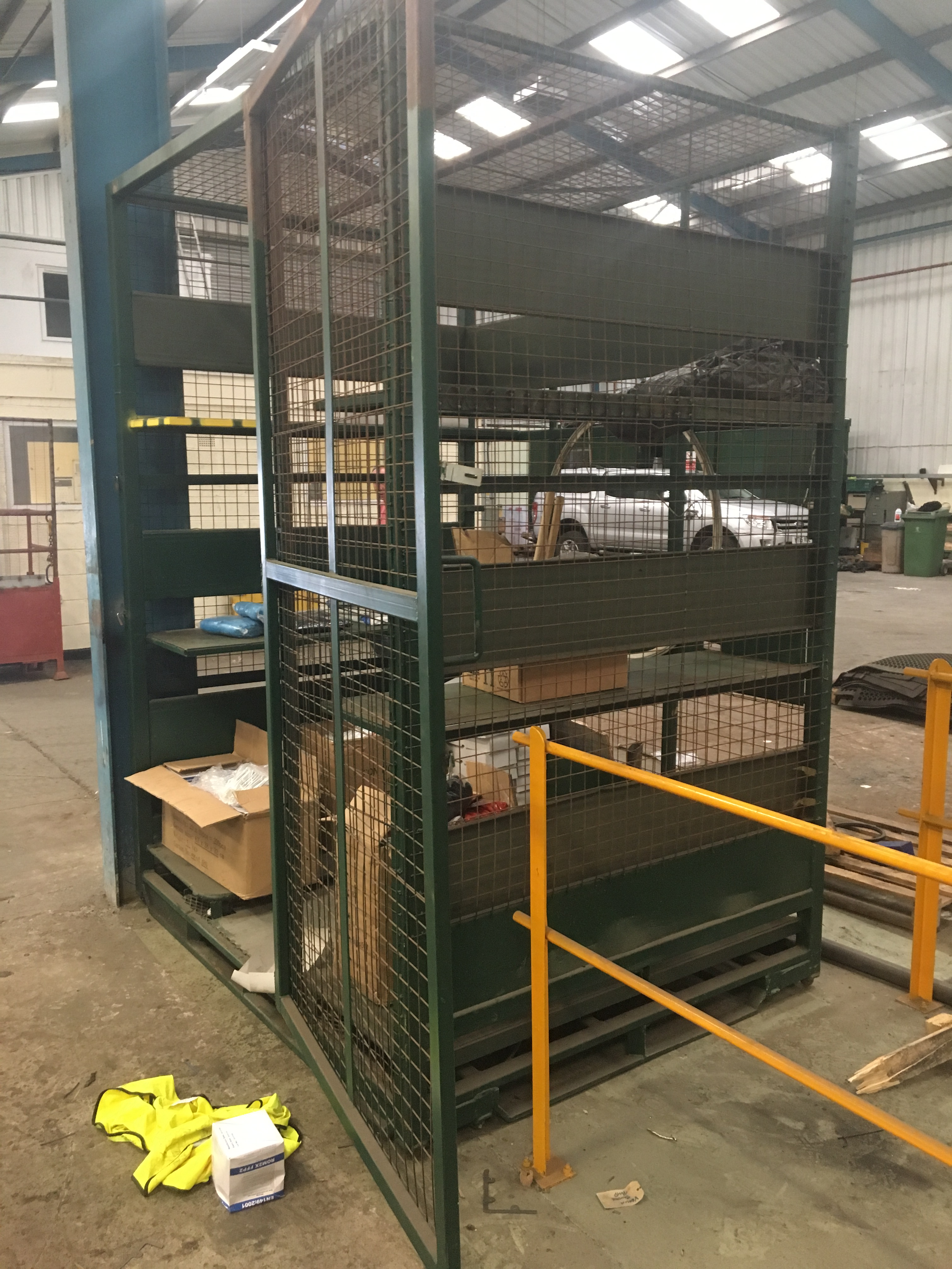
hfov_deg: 48.2
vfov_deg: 61.7
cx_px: 476
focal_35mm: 29
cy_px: 634
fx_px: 1063
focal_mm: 4.15
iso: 250
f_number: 2.2
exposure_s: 1/33
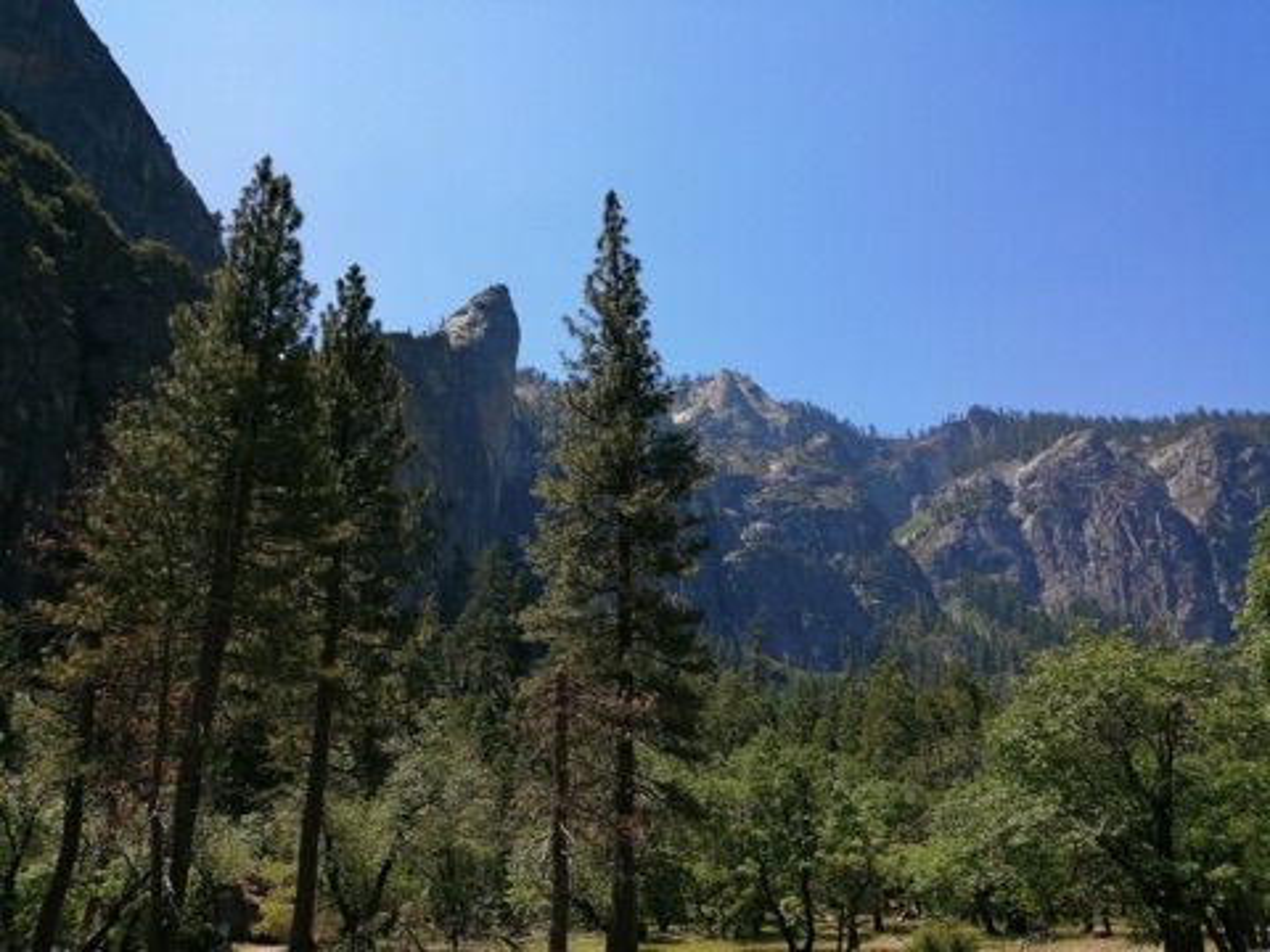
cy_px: 476
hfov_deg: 67.3
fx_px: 954
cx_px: 635
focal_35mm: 26
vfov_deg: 53.1
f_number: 1.8
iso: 50
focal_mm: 3.62
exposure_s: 1/1504
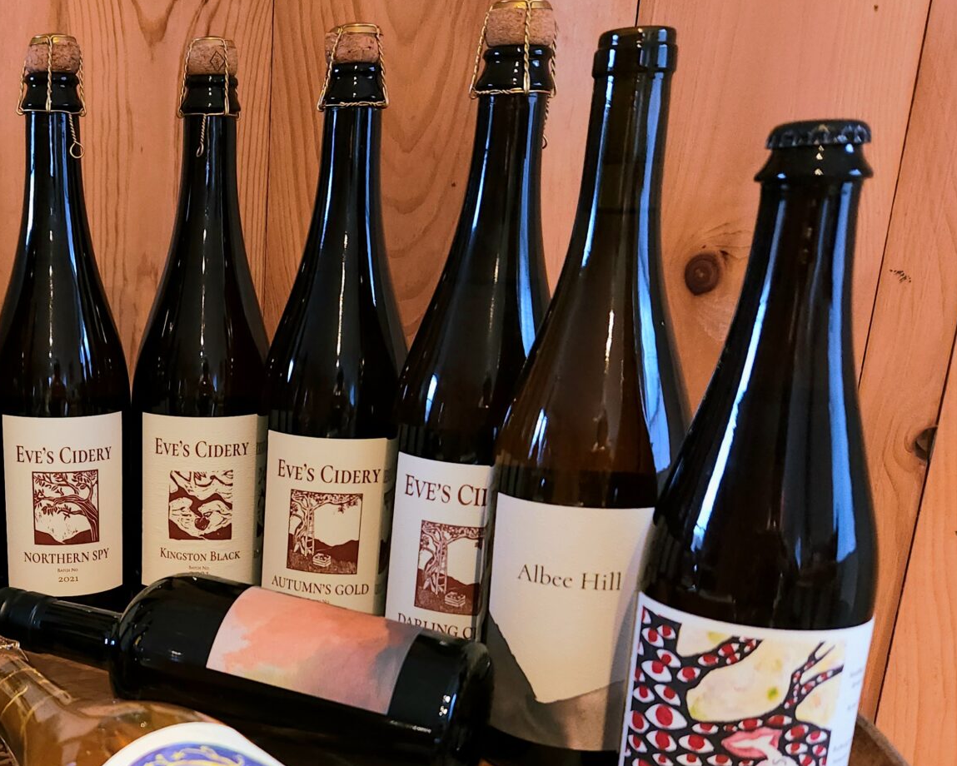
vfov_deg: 36.5
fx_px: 1133
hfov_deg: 42.8
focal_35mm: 40
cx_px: 138
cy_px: 577
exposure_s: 1/60.2
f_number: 1.8
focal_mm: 5.4
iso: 320
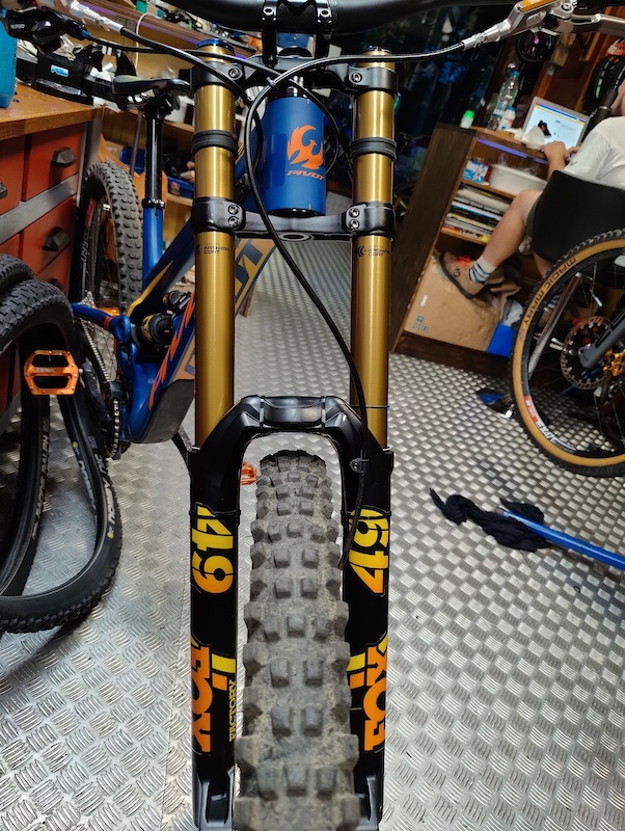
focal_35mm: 35
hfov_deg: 40.8
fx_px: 841
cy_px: 416
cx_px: 312
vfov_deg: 52.6
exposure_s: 1/50
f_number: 1.88
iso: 492
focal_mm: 6.06
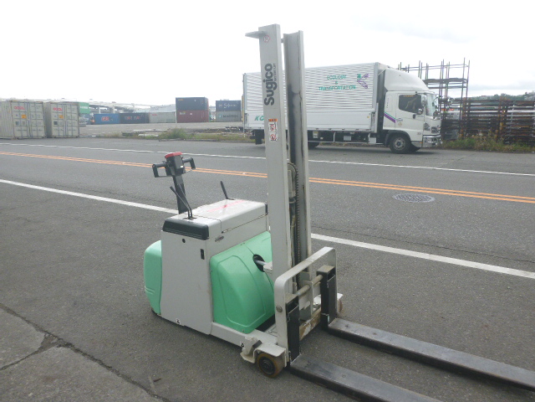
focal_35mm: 25
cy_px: 201
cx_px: 268
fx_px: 386
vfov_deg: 54.9
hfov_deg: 69.4
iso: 100
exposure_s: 1/160
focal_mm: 4.5
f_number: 3.9
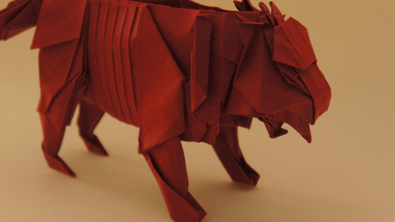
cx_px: 165
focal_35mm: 100
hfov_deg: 21.4
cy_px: 108
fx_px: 1043
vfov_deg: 12.1
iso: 1600
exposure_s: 1/200
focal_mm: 53
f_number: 5.6
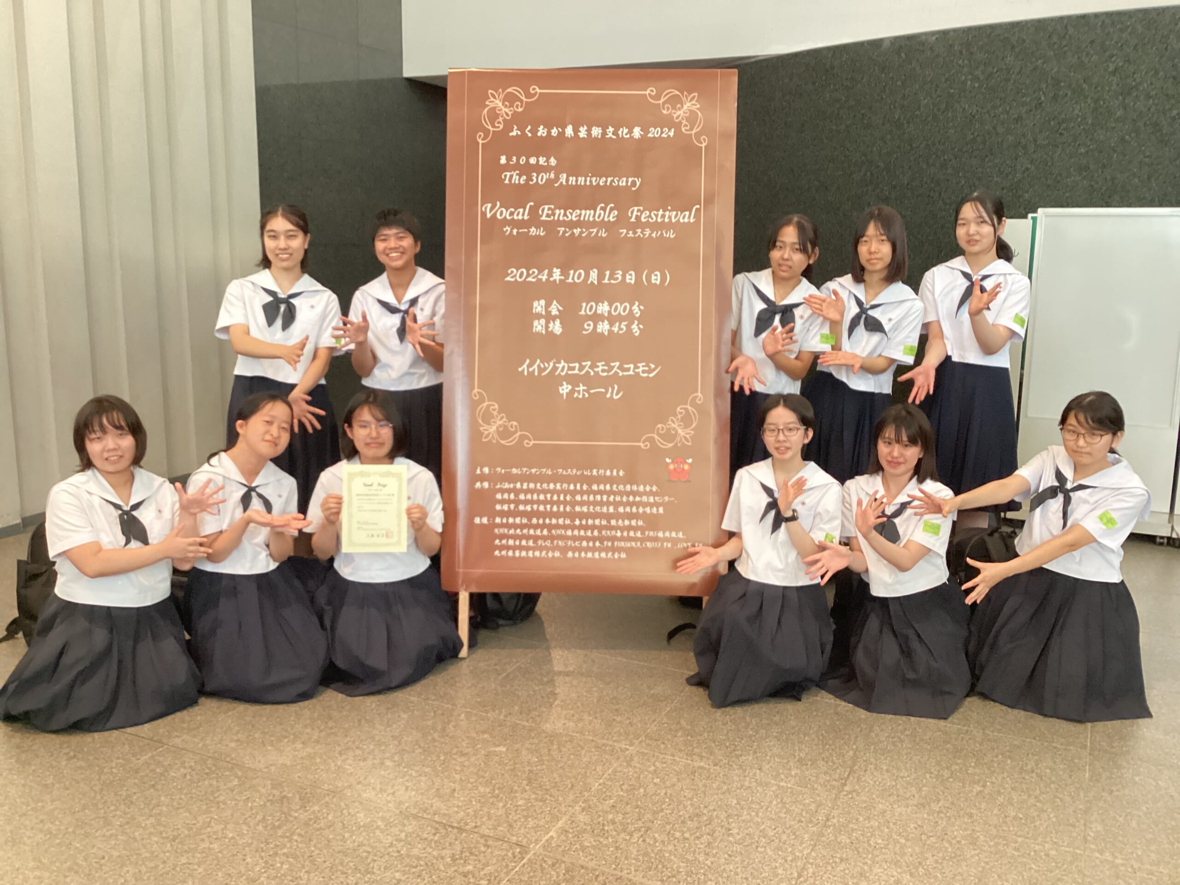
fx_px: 1057
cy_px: 442
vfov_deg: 45.4
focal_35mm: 31
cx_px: 590
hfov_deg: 58.4
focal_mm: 3.3
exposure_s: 1/33
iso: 320
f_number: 2.4
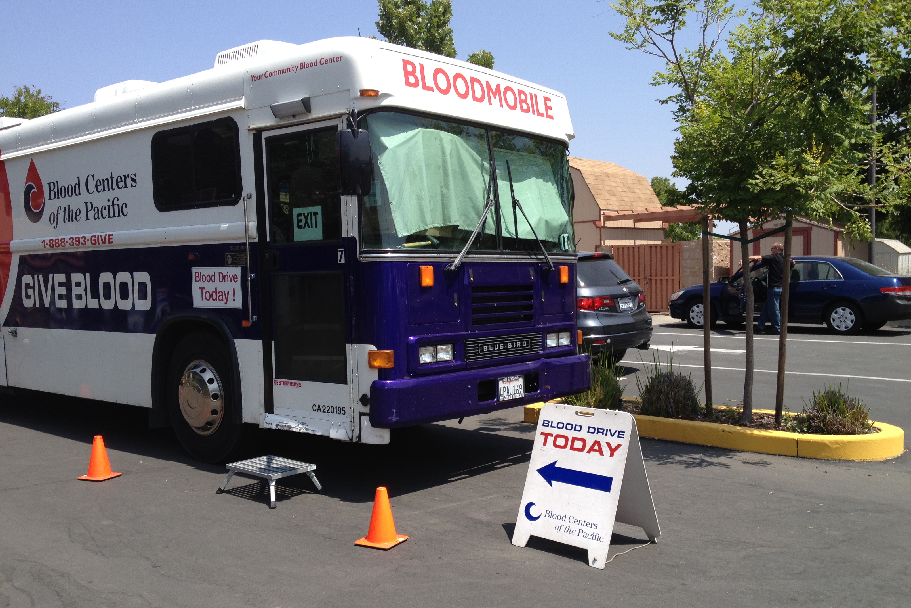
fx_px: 936
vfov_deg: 35.9
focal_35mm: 37
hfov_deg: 51.9
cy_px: 342
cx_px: 462
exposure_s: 1/1227
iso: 50
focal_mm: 4.28
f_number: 2.4
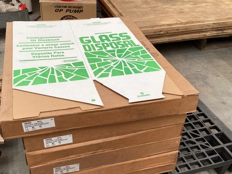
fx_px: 275
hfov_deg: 45.7
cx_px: 107
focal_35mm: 41
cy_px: 105
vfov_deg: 35.0
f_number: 2.4
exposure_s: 1/100
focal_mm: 3.3
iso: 80
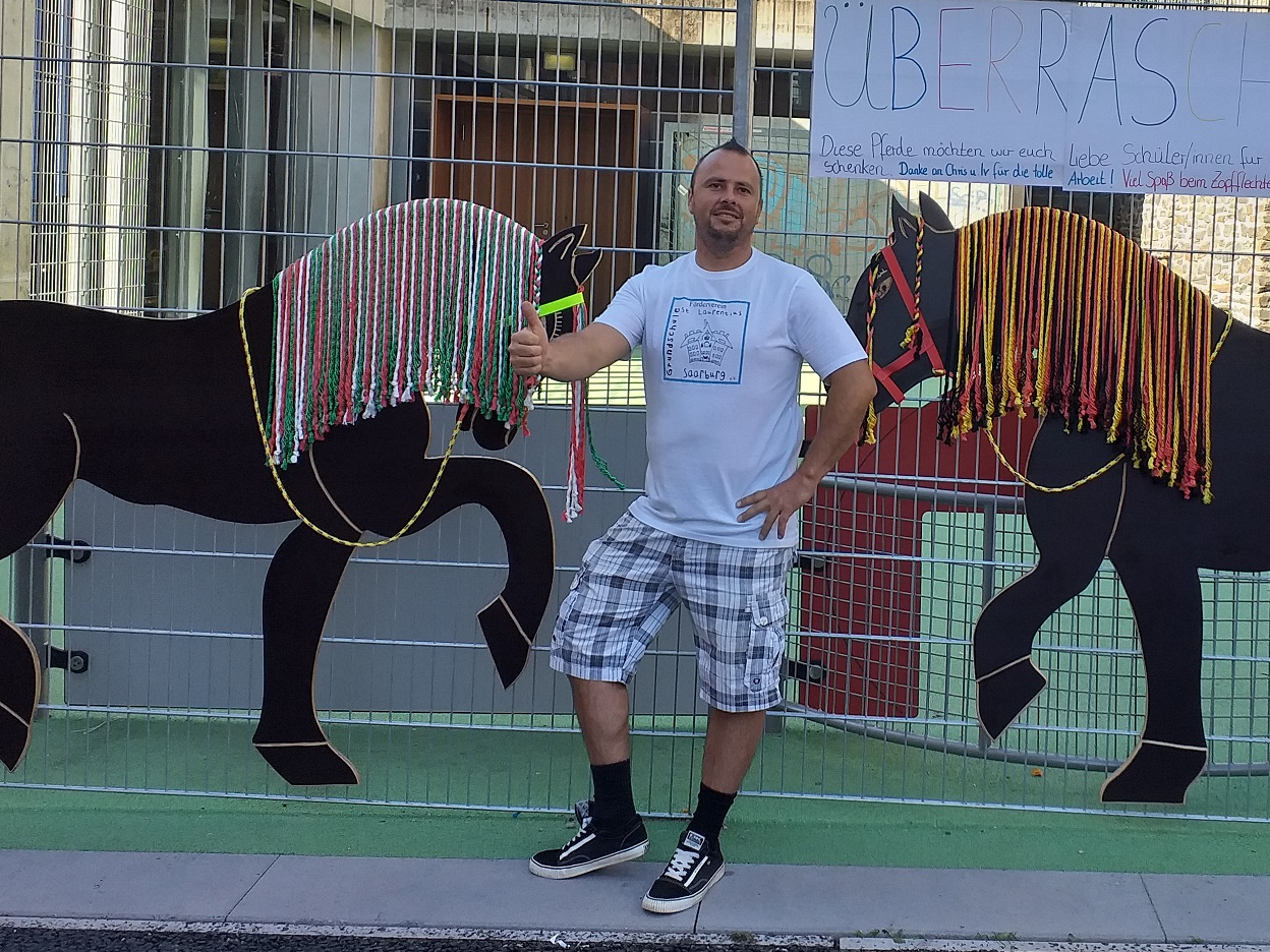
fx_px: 1578
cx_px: 825
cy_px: 302
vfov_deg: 33.2
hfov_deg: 43.4
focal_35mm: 43
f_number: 1.9
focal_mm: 3.6
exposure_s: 1/421
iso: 40
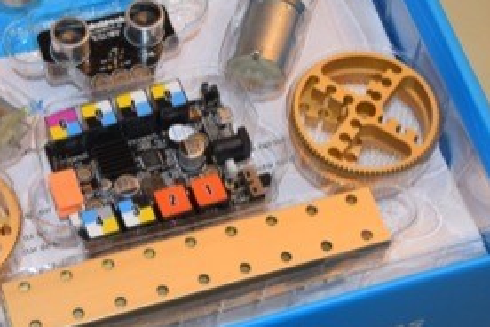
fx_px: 1633
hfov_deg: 17.0
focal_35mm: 120
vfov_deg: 11.4
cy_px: 145
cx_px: 130
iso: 720
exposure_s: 1/80
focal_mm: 34
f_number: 4.5
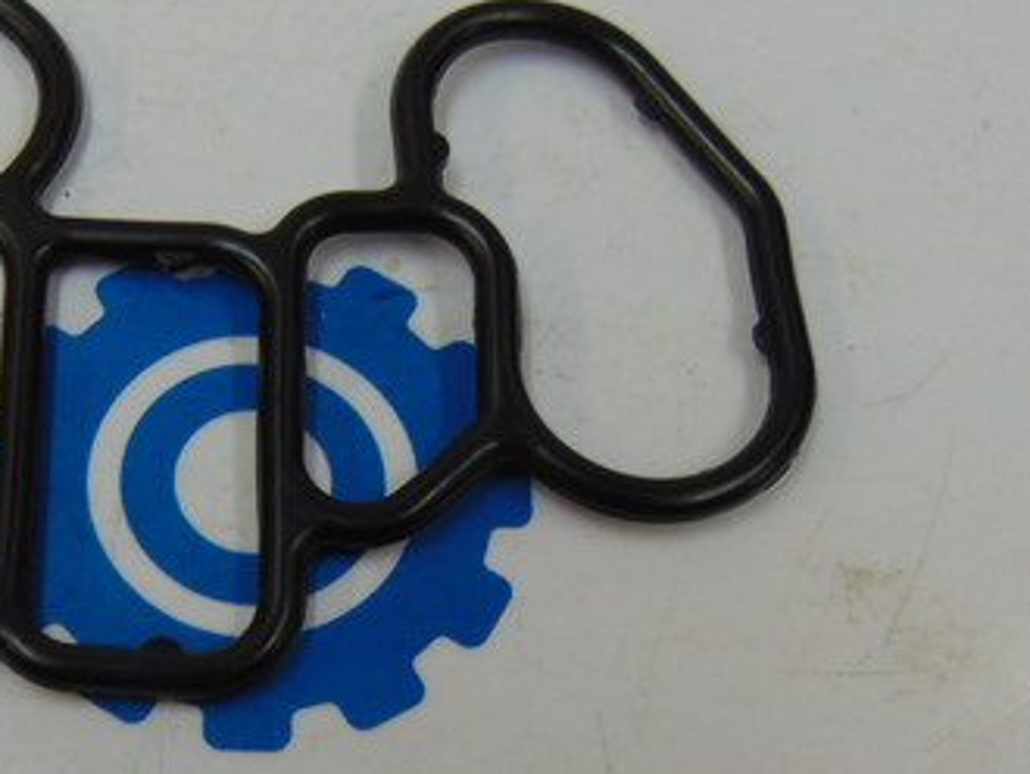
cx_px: 178
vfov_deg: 22.9
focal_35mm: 64
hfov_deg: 29.4
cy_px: 502
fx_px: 1906
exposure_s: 1/40
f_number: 3.2
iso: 80
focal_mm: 5.8
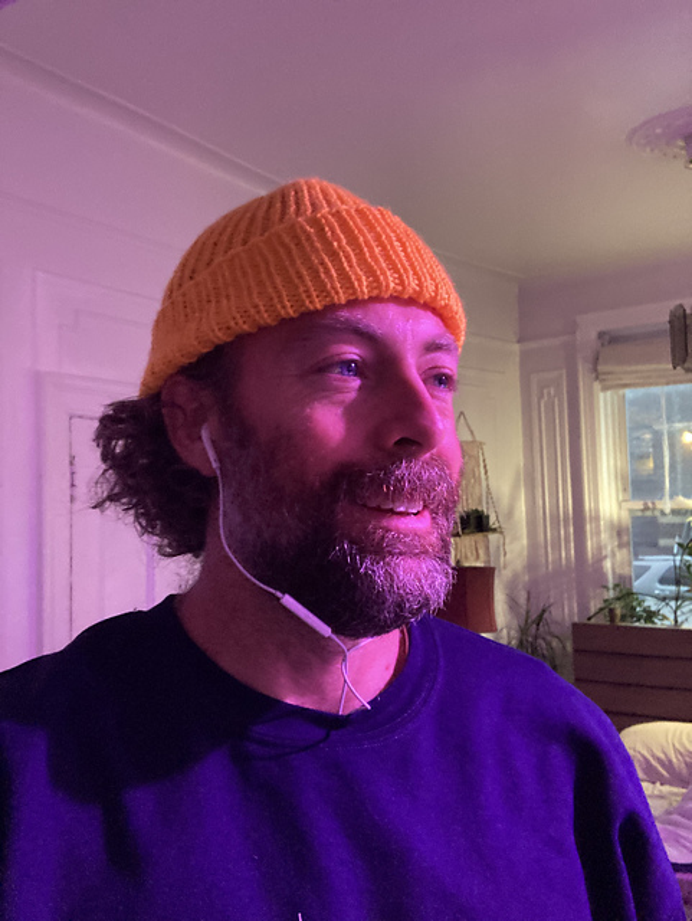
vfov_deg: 56.8
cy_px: 460
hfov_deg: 44.2
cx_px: 346
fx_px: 852
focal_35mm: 32
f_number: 2.2
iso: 800
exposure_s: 1/15
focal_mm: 2.87
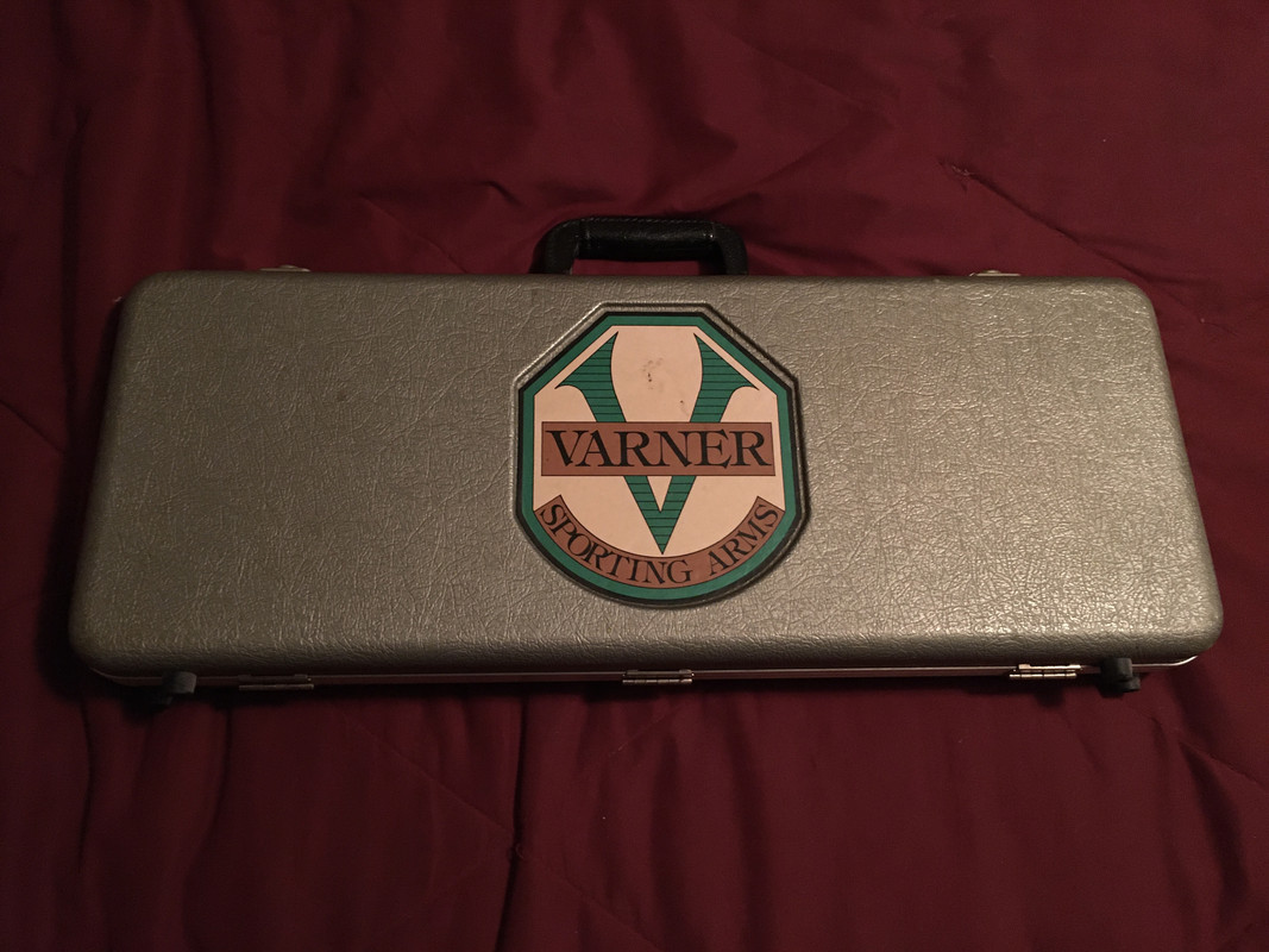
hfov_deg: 61.7
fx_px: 1063
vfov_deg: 48.2
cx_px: 634
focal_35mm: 29
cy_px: 476
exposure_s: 1/15
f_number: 2.2
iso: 400
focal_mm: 4.15
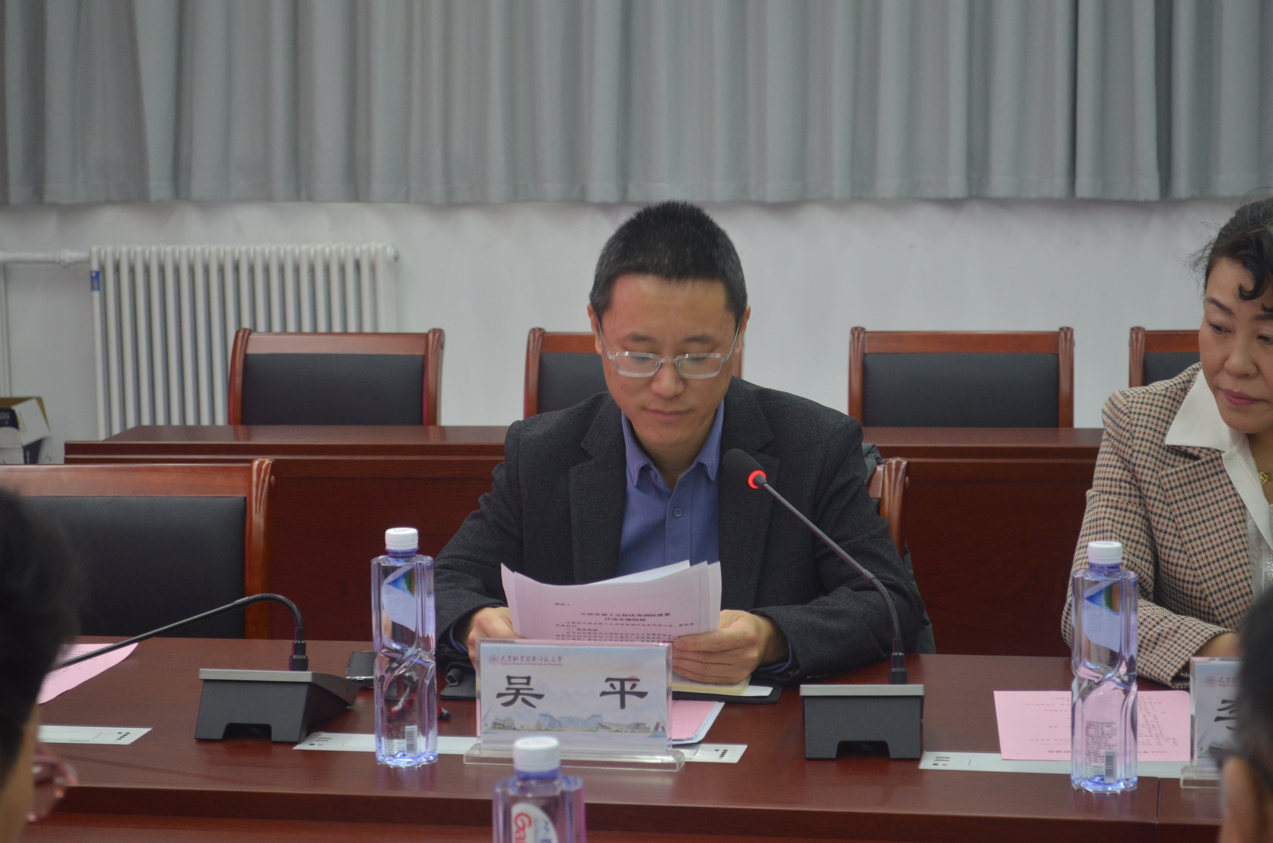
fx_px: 2911
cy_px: 422
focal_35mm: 82
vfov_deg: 16.5
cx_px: 636
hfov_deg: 24.7
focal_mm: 55
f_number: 5.6
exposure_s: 1/50
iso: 800
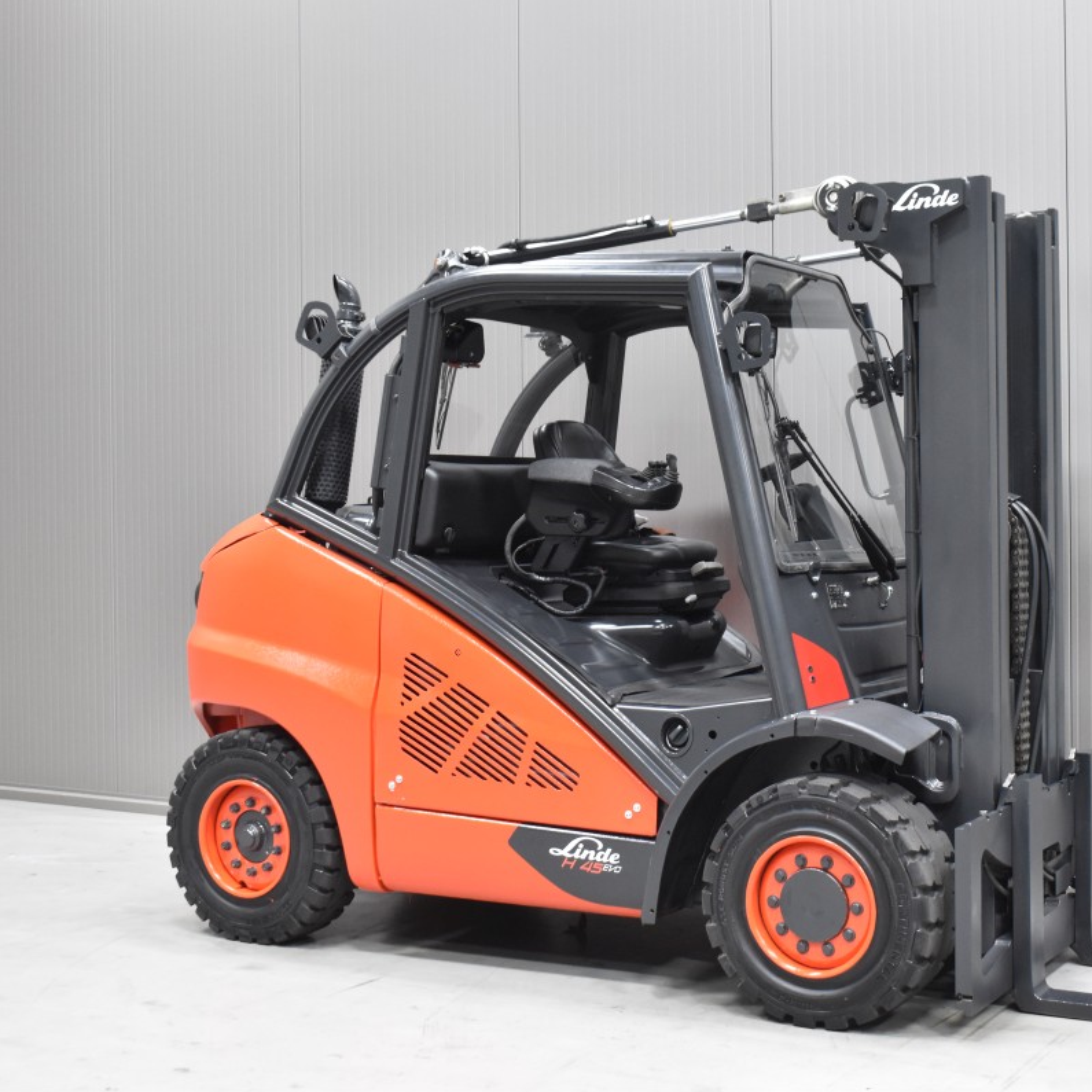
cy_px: 544
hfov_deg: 33.8
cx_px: 713
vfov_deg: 34.0
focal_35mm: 50
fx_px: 1785
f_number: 5
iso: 1600
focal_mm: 26
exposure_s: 1/20
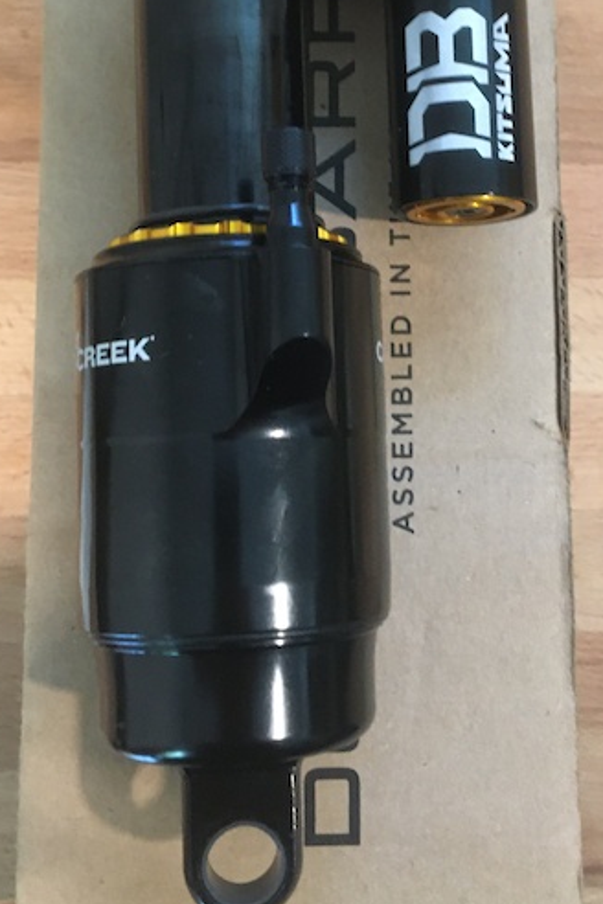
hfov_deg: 27.4
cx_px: 377
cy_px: 299
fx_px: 1231
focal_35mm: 49
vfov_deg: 39.8
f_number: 2.2
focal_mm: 4.15
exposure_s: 1/20
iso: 200
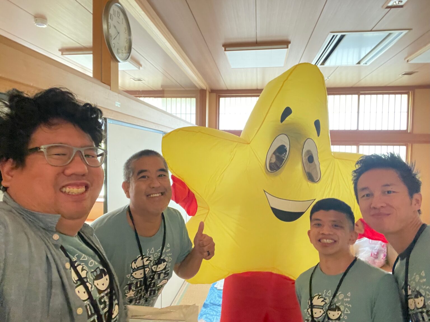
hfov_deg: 73.9
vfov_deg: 58.9
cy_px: 161
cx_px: 215
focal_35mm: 23
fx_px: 286
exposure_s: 1/30
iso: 640
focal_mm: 2.71
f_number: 2.2
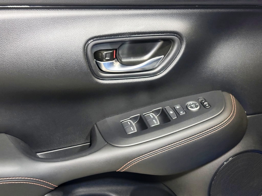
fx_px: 363
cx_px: 131
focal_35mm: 48
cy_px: 98
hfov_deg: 39.7
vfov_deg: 30.3
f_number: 1.78
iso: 640
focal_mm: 6.86
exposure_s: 1/30
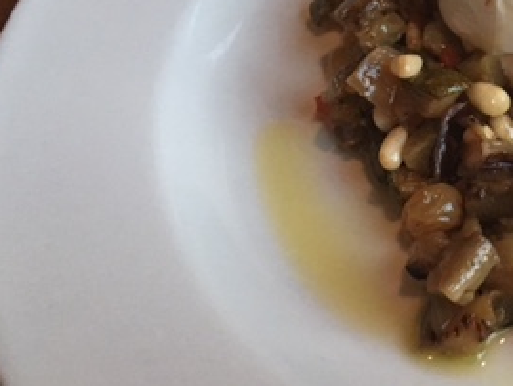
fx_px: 1023
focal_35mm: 69
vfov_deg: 21.1
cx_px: 593
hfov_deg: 25.6
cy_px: 82
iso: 200
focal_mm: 4.15
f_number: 2.2
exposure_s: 1/30
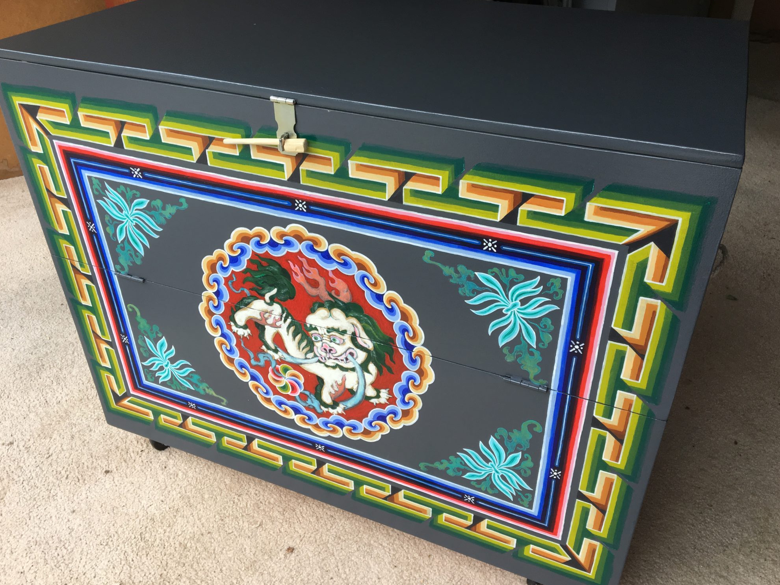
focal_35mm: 30
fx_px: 676
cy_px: 288
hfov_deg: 60.0
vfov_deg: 46.8
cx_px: 397
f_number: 2.2
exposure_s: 1/120
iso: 32
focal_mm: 4.15
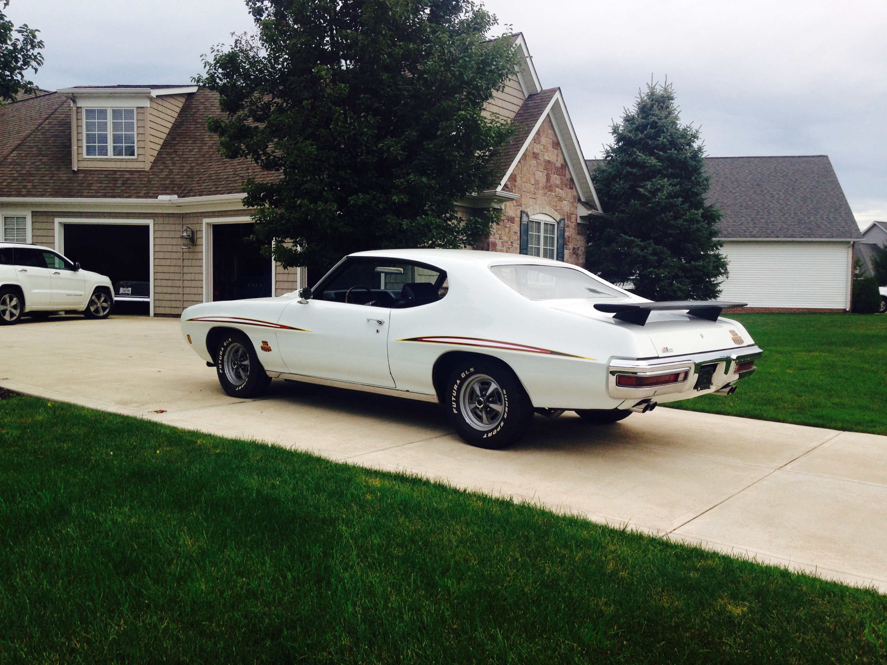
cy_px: 332
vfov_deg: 42.9
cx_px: 444
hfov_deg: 55.4
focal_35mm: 33
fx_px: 846
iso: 50
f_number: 2.4
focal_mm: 4.12
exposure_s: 1/60
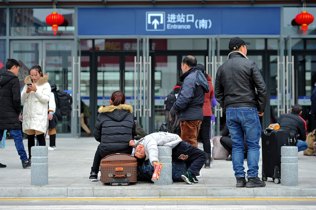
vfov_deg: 16.3
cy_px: 107
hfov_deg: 24.2
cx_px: 158
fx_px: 737
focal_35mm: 84
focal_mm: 82
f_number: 8
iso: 200
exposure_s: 1/640
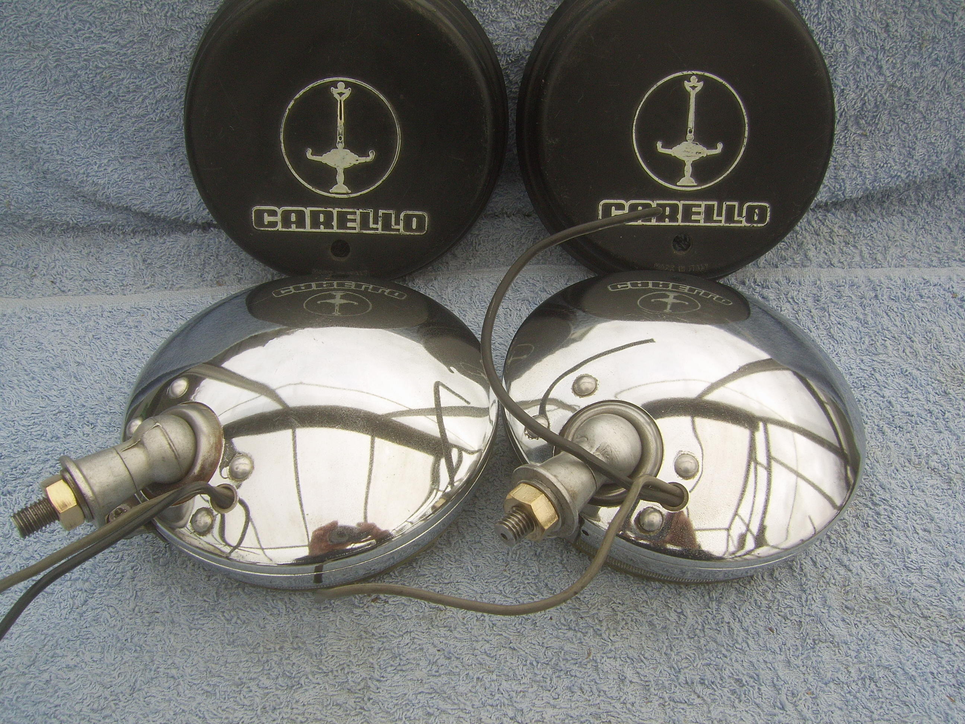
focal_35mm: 38
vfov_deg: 37.7
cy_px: 362
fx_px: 1059
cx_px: 482
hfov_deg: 49.0
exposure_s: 1/80
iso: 50
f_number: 5.7
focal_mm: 7.8
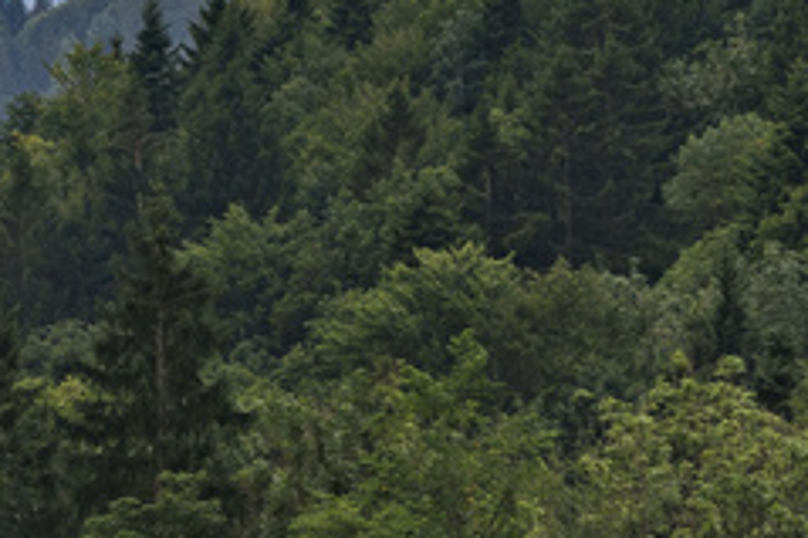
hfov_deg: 5.1
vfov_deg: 3.3
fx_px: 9128
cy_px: -849
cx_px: 262
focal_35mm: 407
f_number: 13
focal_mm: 60
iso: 100
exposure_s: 1/1.67
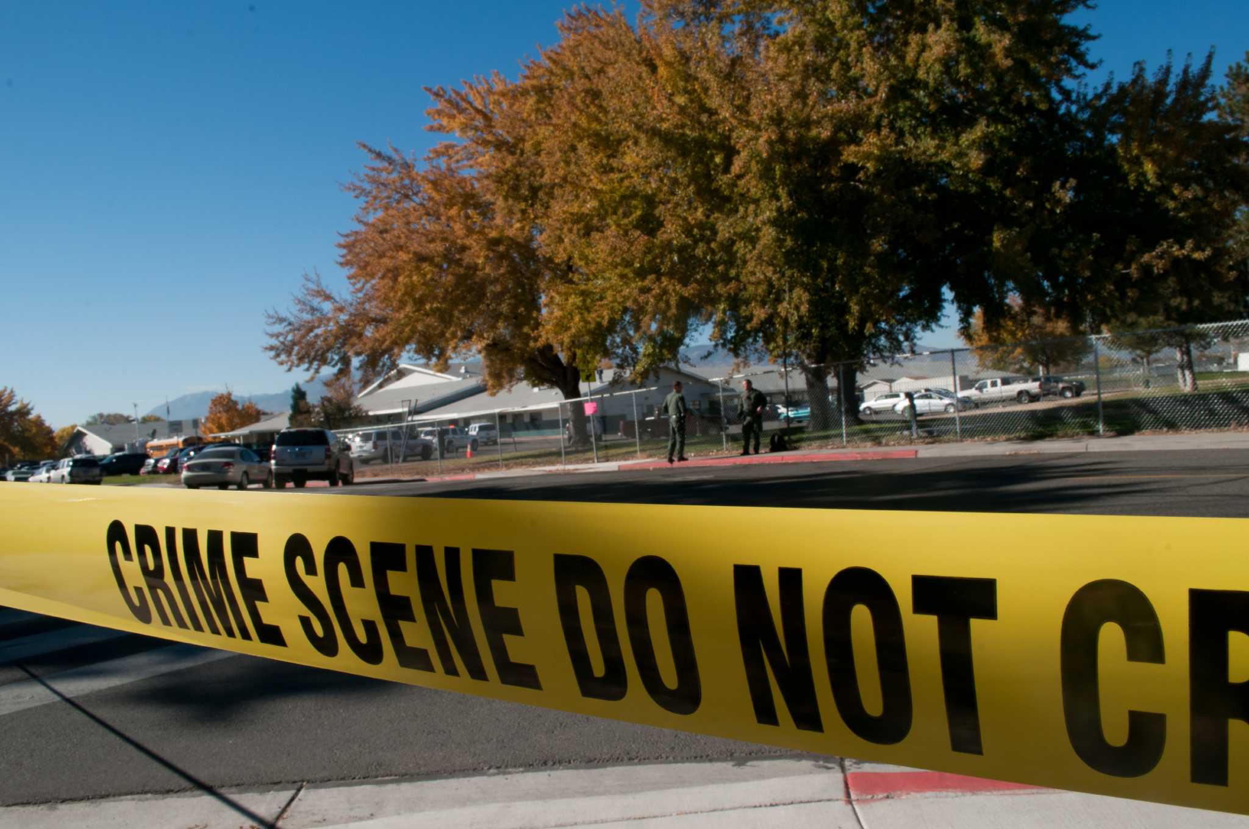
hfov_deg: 67.4
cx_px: 624
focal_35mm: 27
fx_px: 936
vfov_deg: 47.8
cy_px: 414
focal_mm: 18
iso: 200
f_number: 16
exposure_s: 1/100
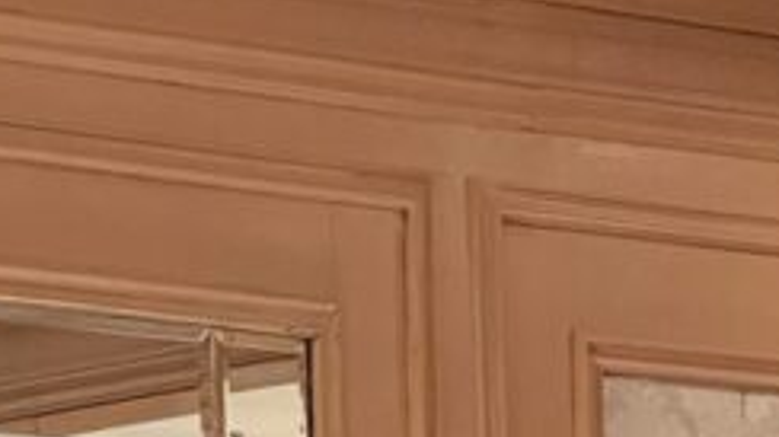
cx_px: -1038
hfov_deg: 5.1
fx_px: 8507
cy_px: 1011
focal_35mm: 412
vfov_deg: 2.9
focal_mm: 9
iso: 400
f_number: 2.8
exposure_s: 1/60
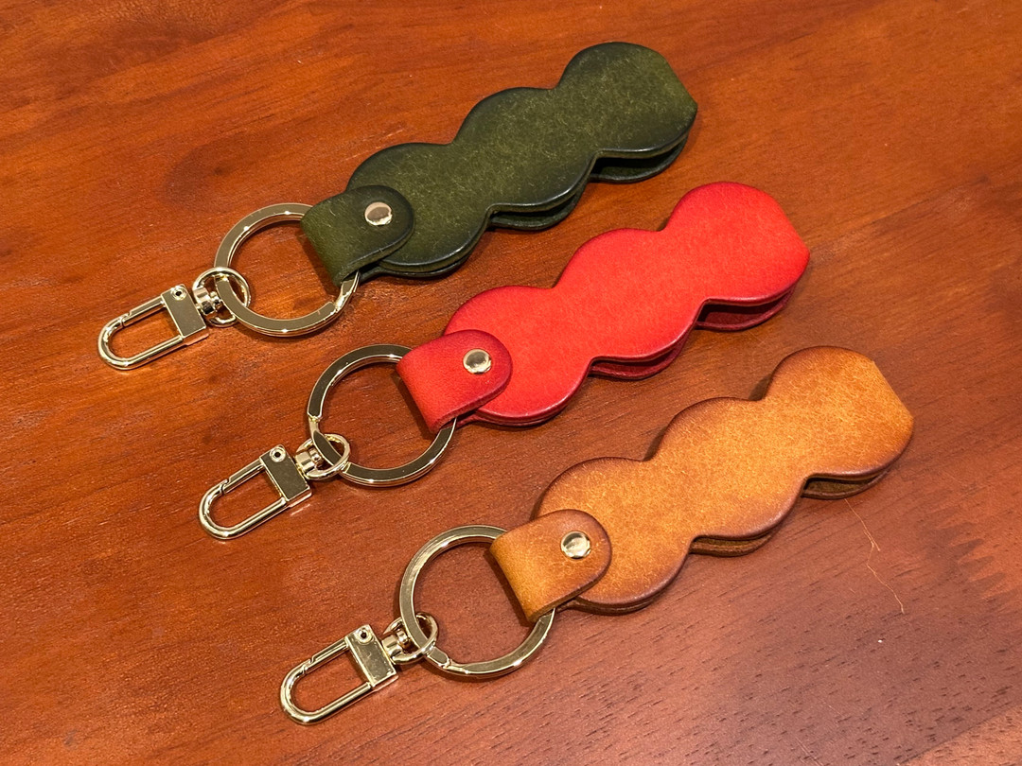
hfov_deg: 39.7
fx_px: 1417
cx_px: 511
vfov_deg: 30.3
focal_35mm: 48
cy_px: 383
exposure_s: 1/40
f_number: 1.78
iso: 400
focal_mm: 6.86
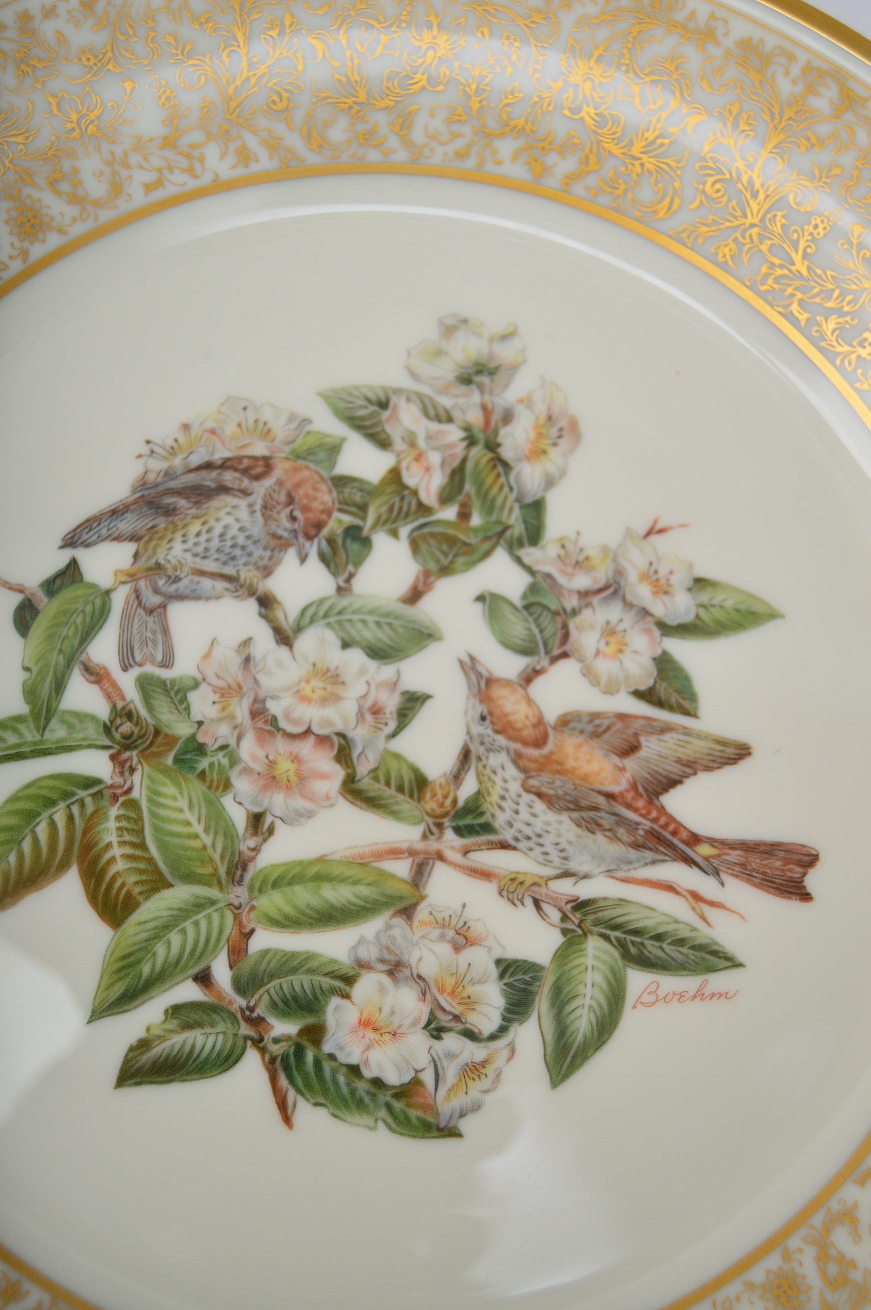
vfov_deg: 35.1
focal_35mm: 57
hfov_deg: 23.7
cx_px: 436
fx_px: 2072
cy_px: 655
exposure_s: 1/200
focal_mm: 38
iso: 200
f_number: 4.8
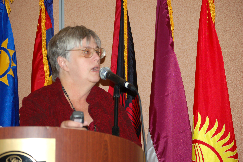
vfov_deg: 12.2
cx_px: 122
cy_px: 81
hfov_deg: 18.2
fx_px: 759
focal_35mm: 112
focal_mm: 75
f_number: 4.5
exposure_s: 1/60
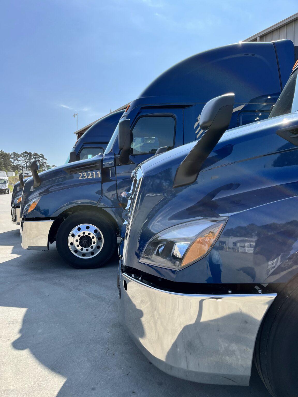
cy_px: 198
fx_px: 298
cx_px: 149
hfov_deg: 53.1
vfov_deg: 67.3
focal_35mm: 26
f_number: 1.6
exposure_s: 1/3311
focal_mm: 5.1
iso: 50
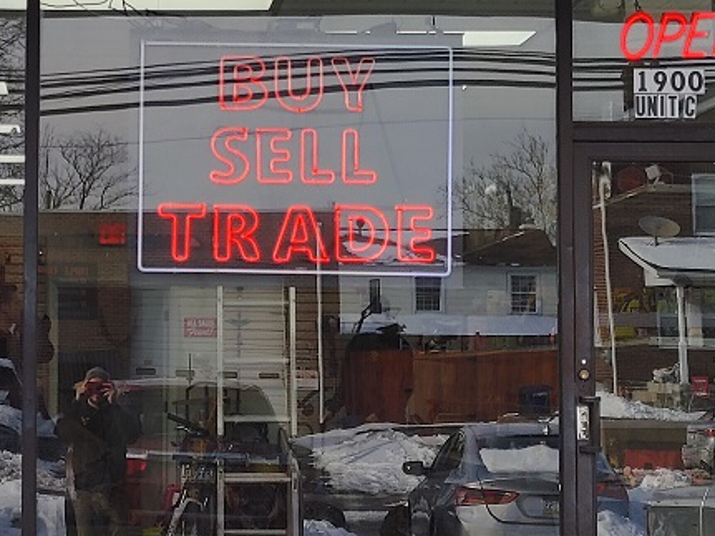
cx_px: 146
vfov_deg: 10.2
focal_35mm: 145
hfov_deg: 13.6
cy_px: 104
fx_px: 2994
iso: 50
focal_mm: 5.58
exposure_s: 1/350
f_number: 1.8
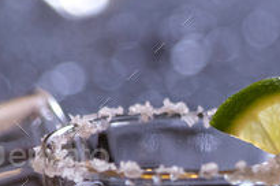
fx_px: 5040
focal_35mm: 649
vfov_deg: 2.1
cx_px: 249
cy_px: 221
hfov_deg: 3.2
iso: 800
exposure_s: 1/160
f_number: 5.6
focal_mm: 150
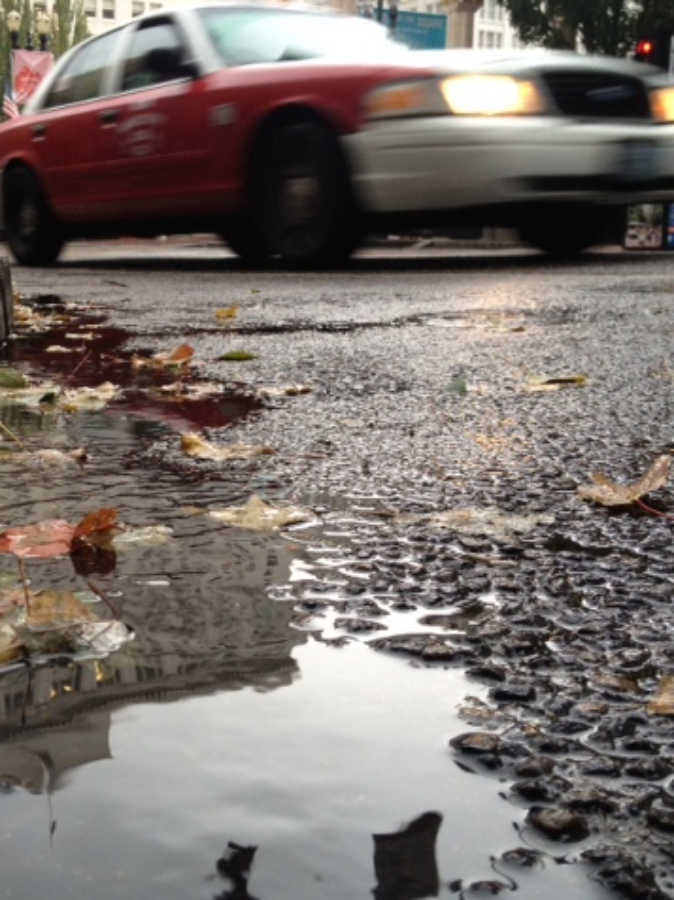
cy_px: 449
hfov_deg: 30.4
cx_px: 179
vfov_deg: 40.5
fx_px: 1222
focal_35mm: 47
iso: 50
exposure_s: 1/30
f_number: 2.4
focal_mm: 4.28
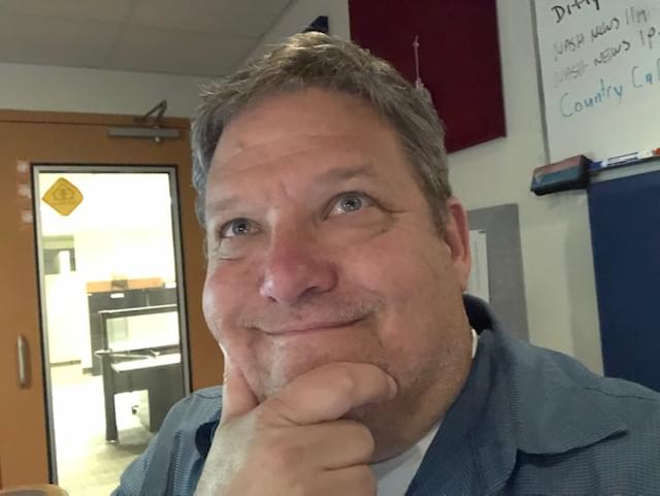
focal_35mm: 32
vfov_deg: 44.2
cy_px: 248
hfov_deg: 56.8
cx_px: 330
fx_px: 611
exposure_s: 1/15
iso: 1250
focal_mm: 2.87
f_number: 2.2
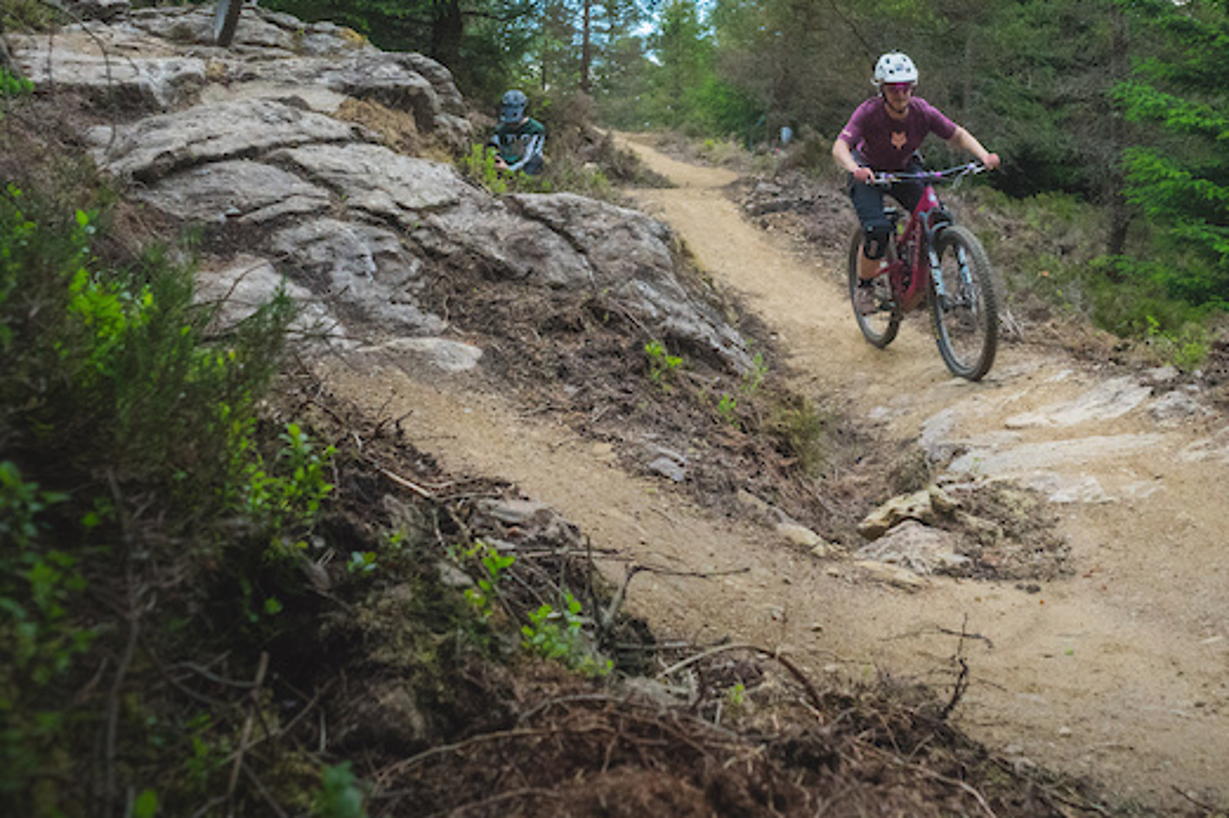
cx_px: 729
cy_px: 232
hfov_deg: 45.2
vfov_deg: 30.8
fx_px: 1467
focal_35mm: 43
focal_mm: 28
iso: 8000
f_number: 7.1
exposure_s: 1/2000
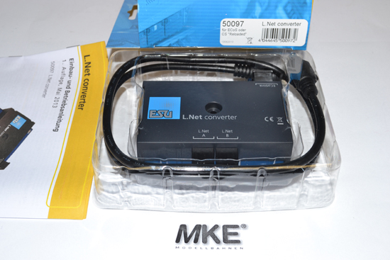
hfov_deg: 43.6
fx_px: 488
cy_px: 130
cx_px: 195
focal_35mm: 45
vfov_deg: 29.9
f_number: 10
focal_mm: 30
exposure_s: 1/60
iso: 200
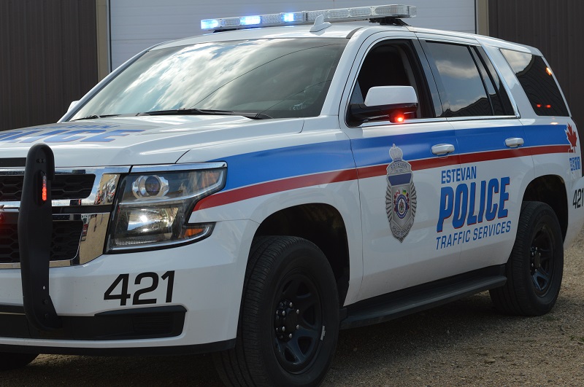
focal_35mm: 75
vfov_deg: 18.1
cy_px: 194
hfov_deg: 27.0
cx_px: 292
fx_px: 1215
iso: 400
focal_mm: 50
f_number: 5.6
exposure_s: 1/1250
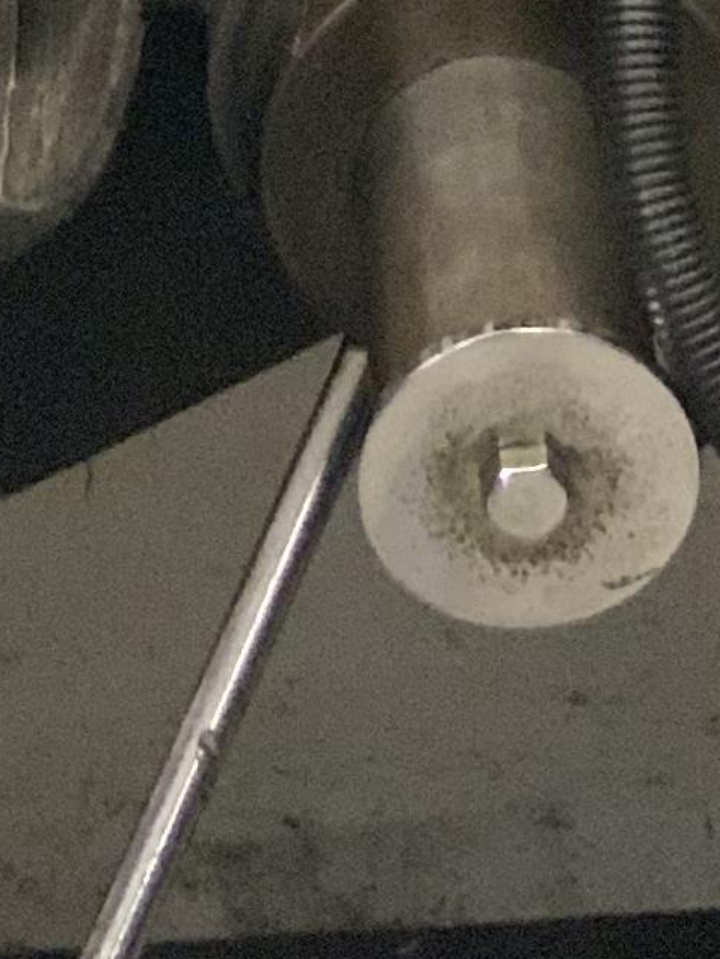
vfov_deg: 9.3
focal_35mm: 184
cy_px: -1522
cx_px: 430
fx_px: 5098
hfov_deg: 8.1
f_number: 1.8
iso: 160
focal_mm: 3
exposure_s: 1/50
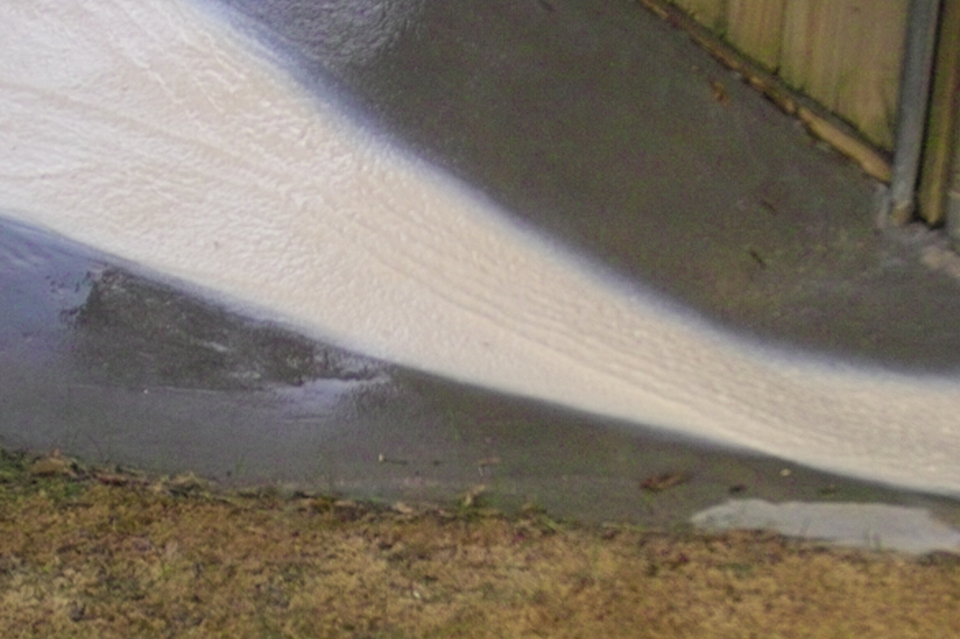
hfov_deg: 30.4
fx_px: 1759
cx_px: 597
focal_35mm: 66
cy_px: 325
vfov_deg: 20.6
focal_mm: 20
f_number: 2.8
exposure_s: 1/750
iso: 400
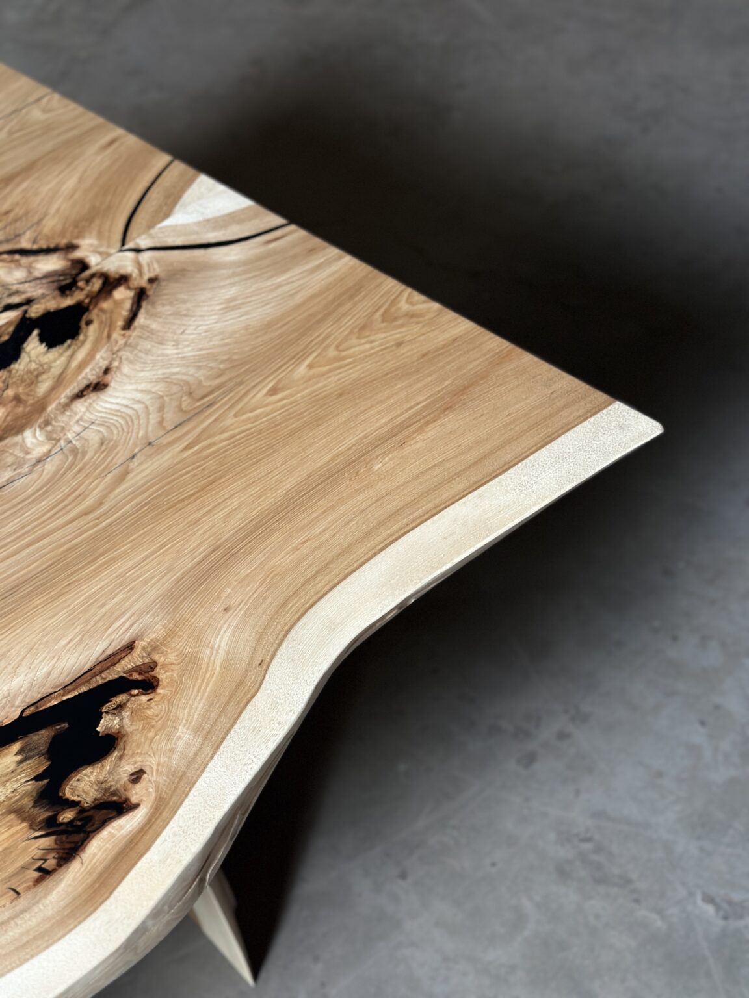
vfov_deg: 39.7
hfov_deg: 30.3
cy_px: 499
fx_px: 1385
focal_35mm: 48
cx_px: 374
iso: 250
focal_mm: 6.86
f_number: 1.78
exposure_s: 1/60
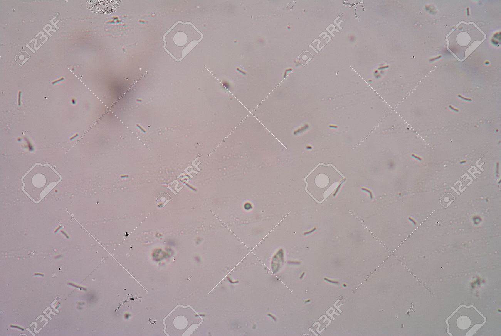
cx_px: 250
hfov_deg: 24.6
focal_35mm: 82
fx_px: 1149
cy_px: 168
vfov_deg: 16.6
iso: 100
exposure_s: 1/2.5
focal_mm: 55
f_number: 5.6
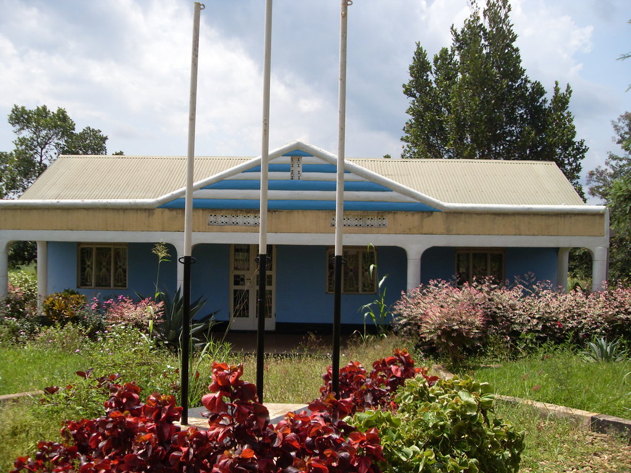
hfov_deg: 50.1
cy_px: 236
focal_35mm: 37
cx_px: 316
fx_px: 674
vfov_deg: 38.7
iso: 80
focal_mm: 6.3
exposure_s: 1/250
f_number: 7
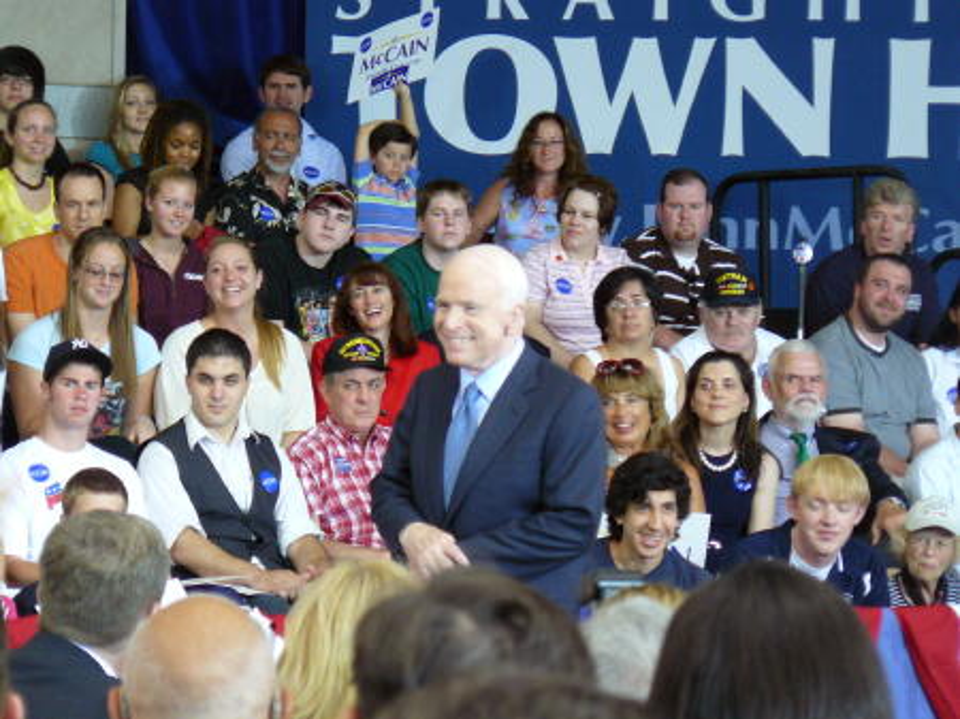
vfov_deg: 7.1
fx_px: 5793
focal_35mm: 209
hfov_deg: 9.5
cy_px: 360
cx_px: 480
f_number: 3.3
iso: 200
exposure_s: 1/30
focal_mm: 34.8
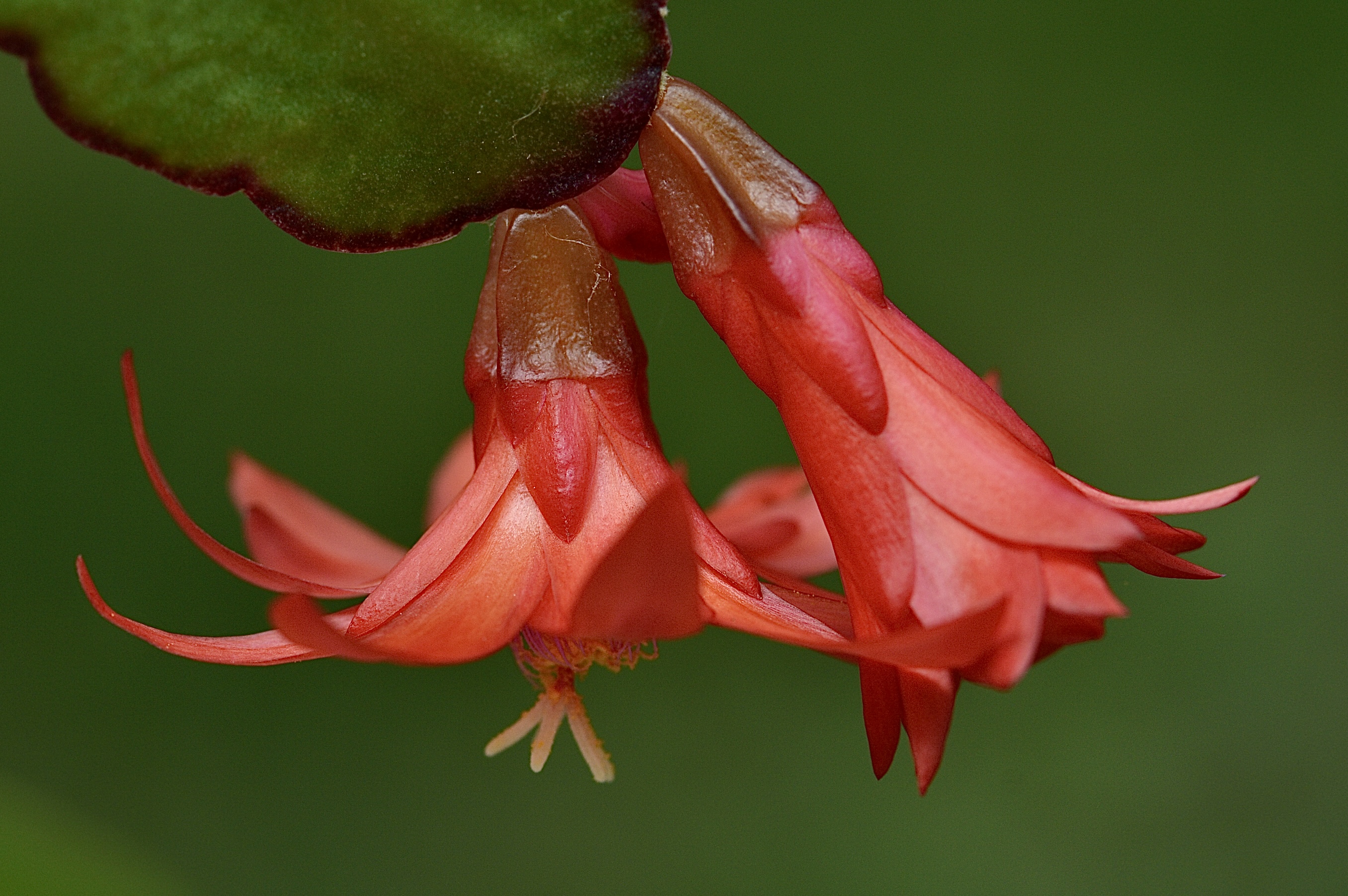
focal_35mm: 158
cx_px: 674
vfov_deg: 8.7
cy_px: 448
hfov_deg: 13.1
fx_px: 5892
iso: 160
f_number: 10
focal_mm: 105
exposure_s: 1/160
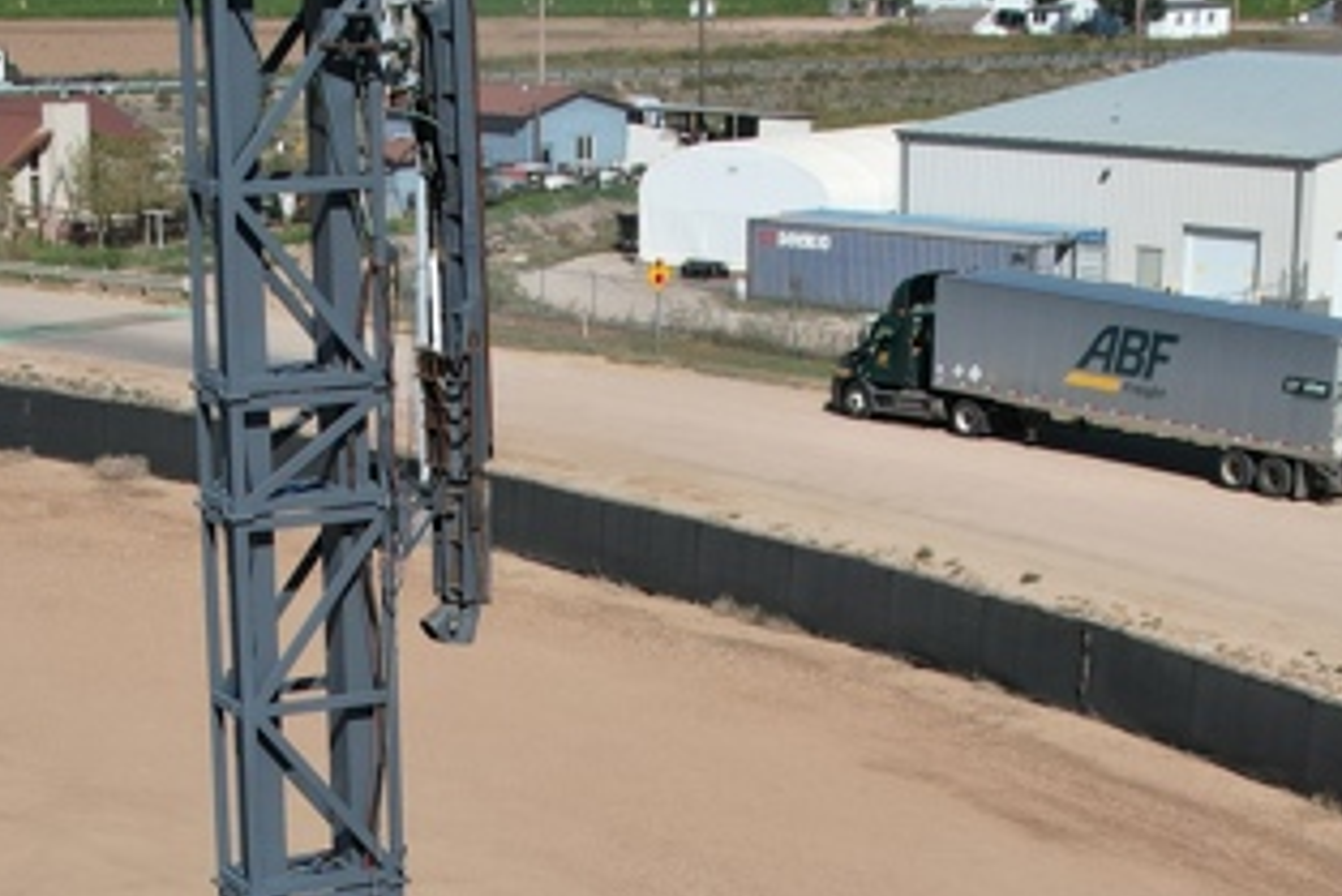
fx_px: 3356
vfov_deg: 14.6
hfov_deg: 22.6
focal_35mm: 90
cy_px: 1117
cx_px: 579
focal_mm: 8.38
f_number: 2.8
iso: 100
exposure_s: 1/3000
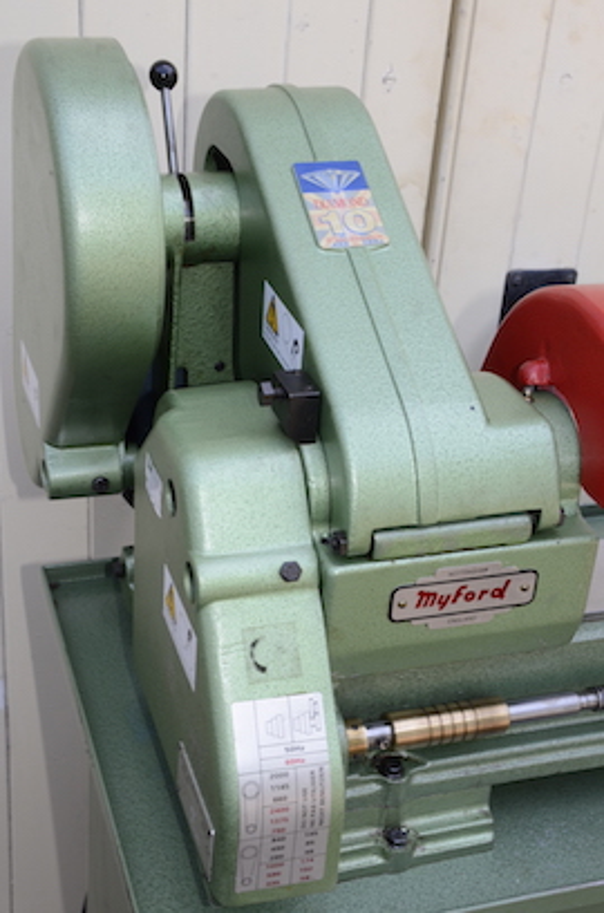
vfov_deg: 37.9
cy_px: 456
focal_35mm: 52
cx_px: 302
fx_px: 1328
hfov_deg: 25.6
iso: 640
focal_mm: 35
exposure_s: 1/60
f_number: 14
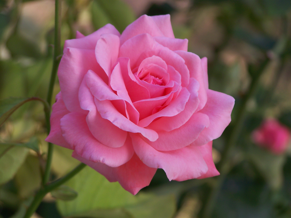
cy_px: 109
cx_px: 146
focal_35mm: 189
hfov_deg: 10.5
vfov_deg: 7.9
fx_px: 1589
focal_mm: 31.3
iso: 64
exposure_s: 1/250
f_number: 3.3
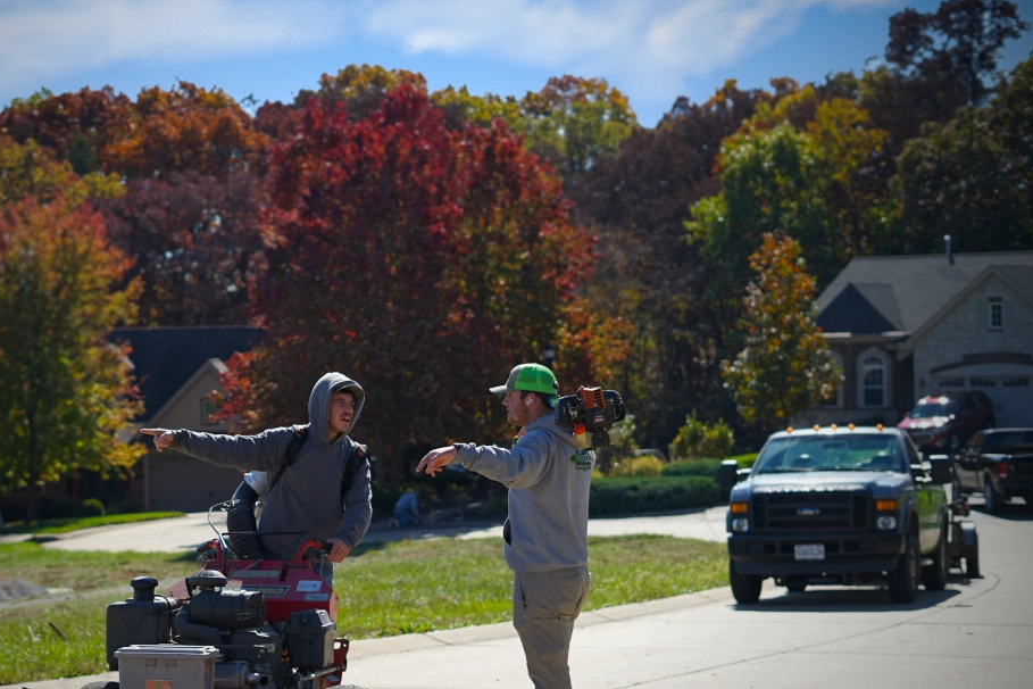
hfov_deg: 30.4
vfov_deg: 20.6
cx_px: 391
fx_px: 1894
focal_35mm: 66
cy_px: 435
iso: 200
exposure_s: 1/3200
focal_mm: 50
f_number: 2.8
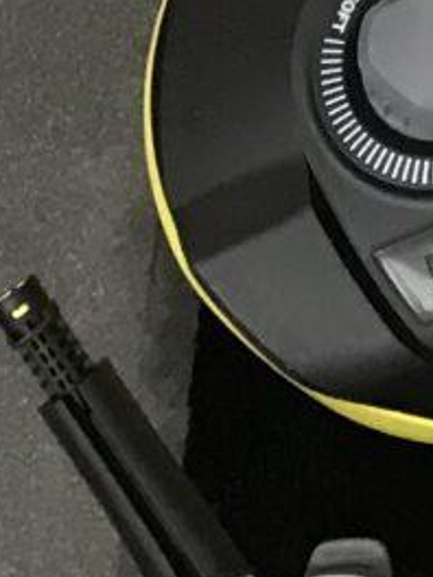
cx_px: 1247
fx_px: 3619
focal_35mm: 217
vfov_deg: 8.0
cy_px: -1051
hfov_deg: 6.3
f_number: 1.8
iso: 64
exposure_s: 1/17
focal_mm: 3.99
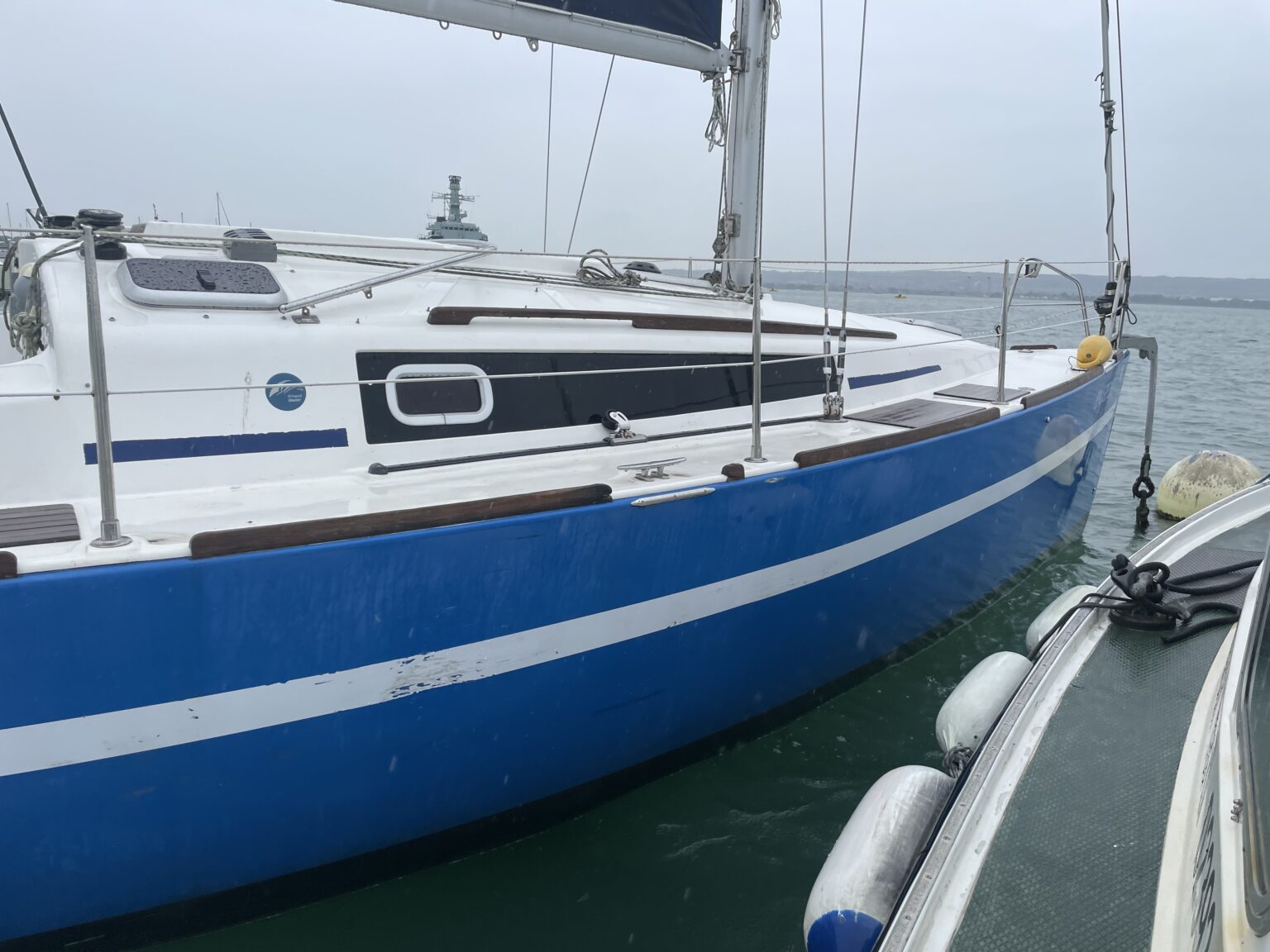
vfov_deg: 53.1
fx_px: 954
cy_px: 476
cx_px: 635
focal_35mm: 26
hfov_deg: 67.3
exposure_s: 1/924
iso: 32
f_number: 1.6
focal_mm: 4.2
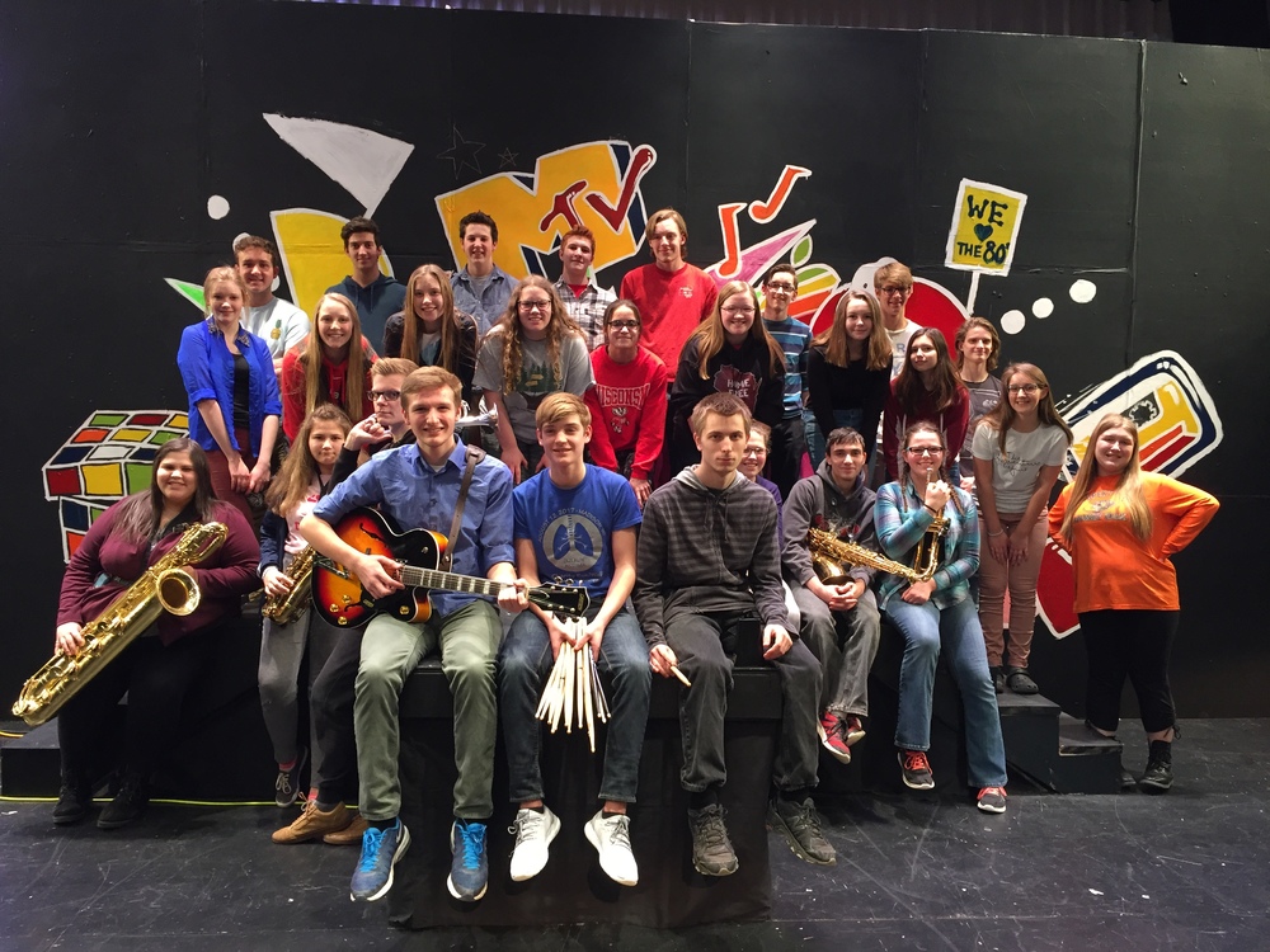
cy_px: 476
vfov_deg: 48.2
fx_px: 1064
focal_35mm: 29
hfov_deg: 61.7
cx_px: 635
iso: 50
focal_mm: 4.15
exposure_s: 1/30
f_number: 2.2
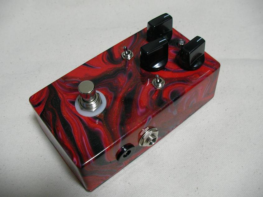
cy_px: 98
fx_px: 289
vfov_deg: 37.7
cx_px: 132
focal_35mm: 38
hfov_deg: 49.0
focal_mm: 6.3
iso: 200
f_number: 3.5
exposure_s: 1/7.3
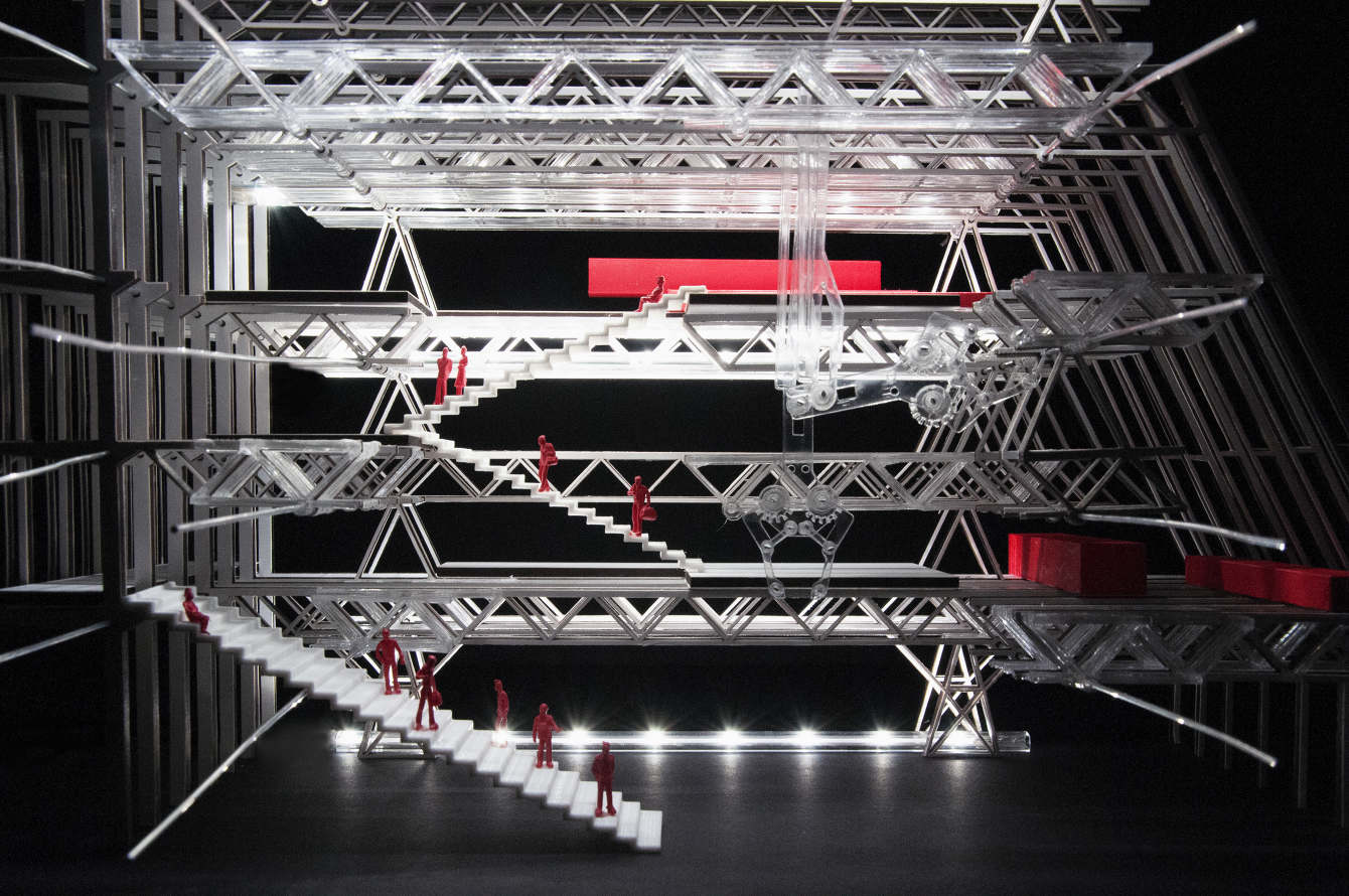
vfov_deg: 34.1
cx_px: 674
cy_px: 448
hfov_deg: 49.6
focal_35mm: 39
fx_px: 1460
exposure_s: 1/30
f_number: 13
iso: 2000
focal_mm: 26
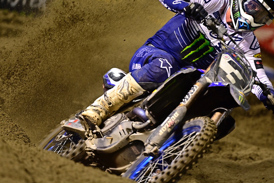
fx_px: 3242
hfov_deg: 4.8
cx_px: 186
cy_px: 66
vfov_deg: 3.2
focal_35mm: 426
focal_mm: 300
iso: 1600
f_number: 4
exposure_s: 1/800
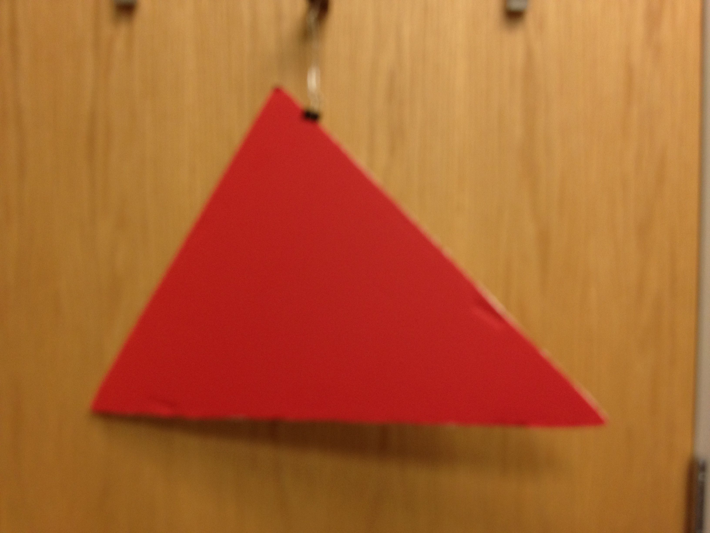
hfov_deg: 52.6
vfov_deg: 40.7
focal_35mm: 35
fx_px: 718
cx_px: 355
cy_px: 266
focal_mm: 4.28
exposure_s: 1/20
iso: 100
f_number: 2.4
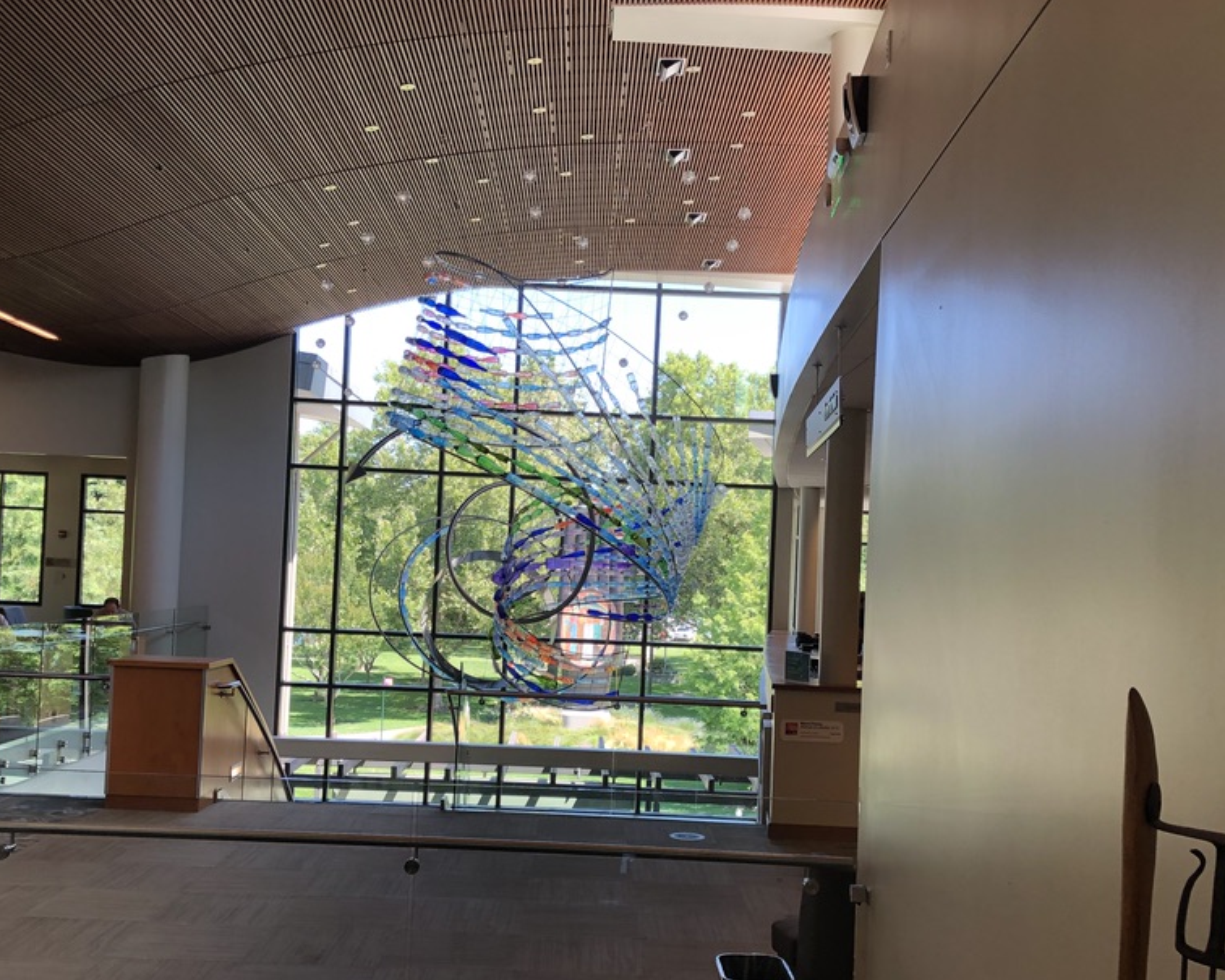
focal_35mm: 37
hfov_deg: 49.1
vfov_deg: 40.1
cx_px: 606
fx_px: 1342
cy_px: 541
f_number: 1.8
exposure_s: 1/120
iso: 40
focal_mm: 4
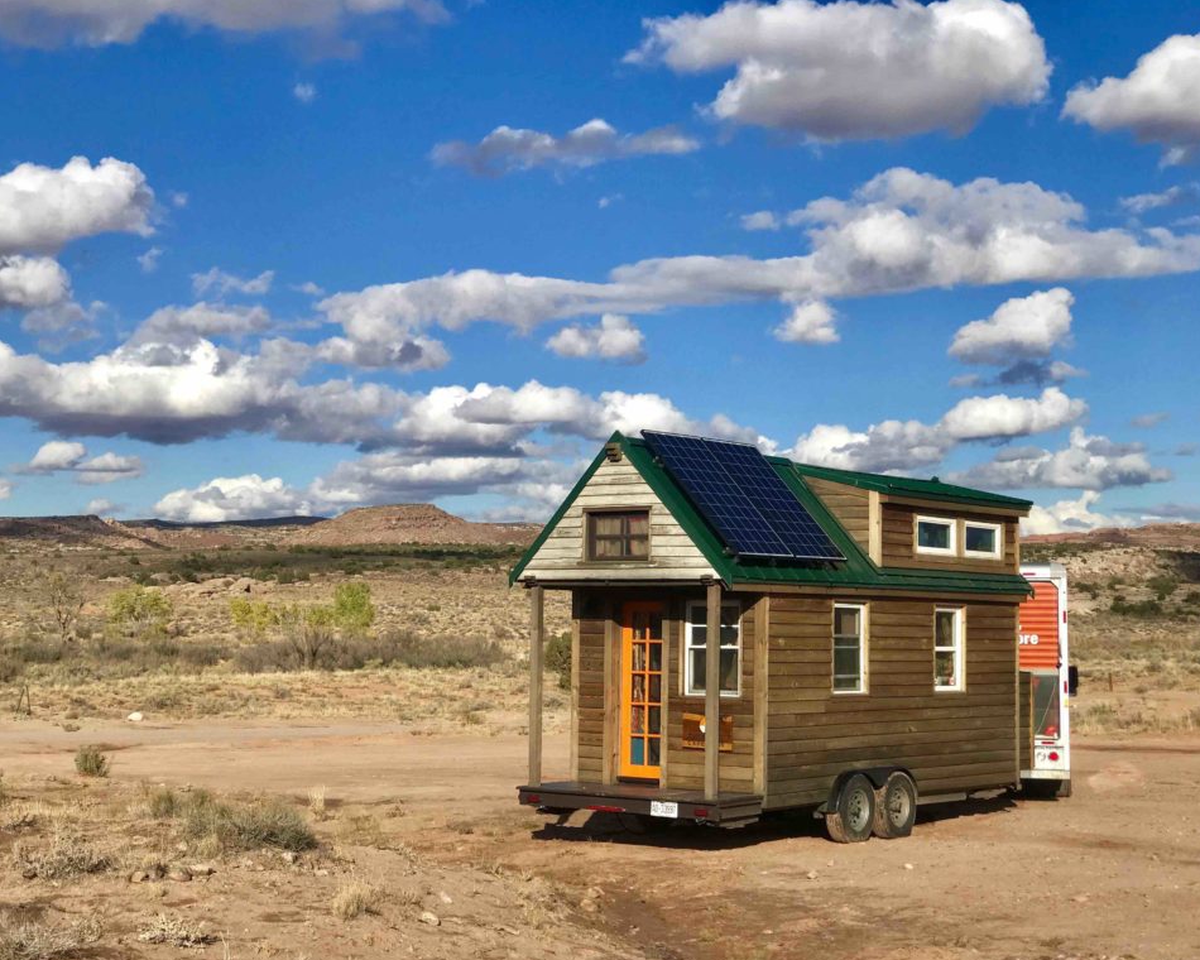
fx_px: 2131
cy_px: 483
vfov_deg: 25.4
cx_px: 565
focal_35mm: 60
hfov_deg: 31.4
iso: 20
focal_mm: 6.6
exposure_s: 1/1808
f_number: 2.8
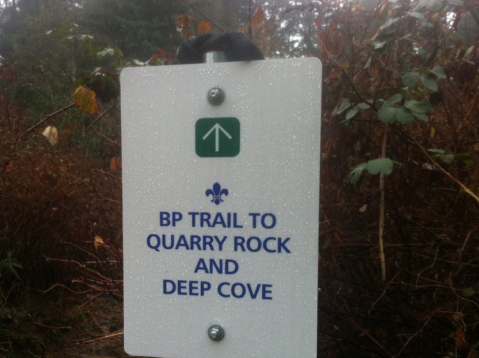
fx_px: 594
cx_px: 191
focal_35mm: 43
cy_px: 219
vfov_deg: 33.4
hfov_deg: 43.7
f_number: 2.8
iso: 125
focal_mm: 3.85
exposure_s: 1/120
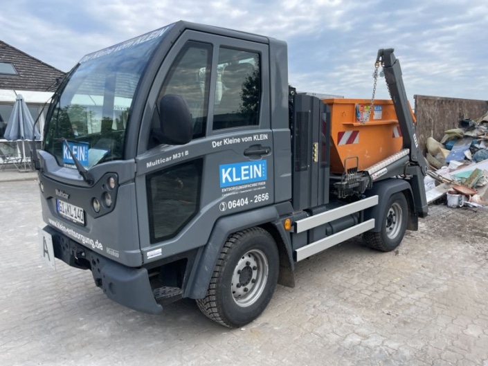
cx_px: 244
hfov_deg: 67.3
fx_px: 367
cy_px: 183
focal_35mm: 26
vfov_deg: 53.1
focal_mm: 4.2
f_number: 1.6
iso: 32
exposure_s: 1/1233
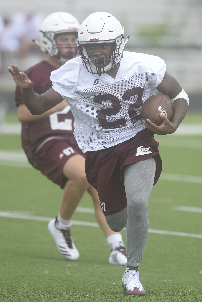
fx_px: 2525
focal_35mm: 300
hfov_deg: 4.6
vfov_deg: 6.9
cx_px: 101
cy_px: 151
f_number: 2.8
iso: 250
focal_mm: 300
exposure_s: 1/1250
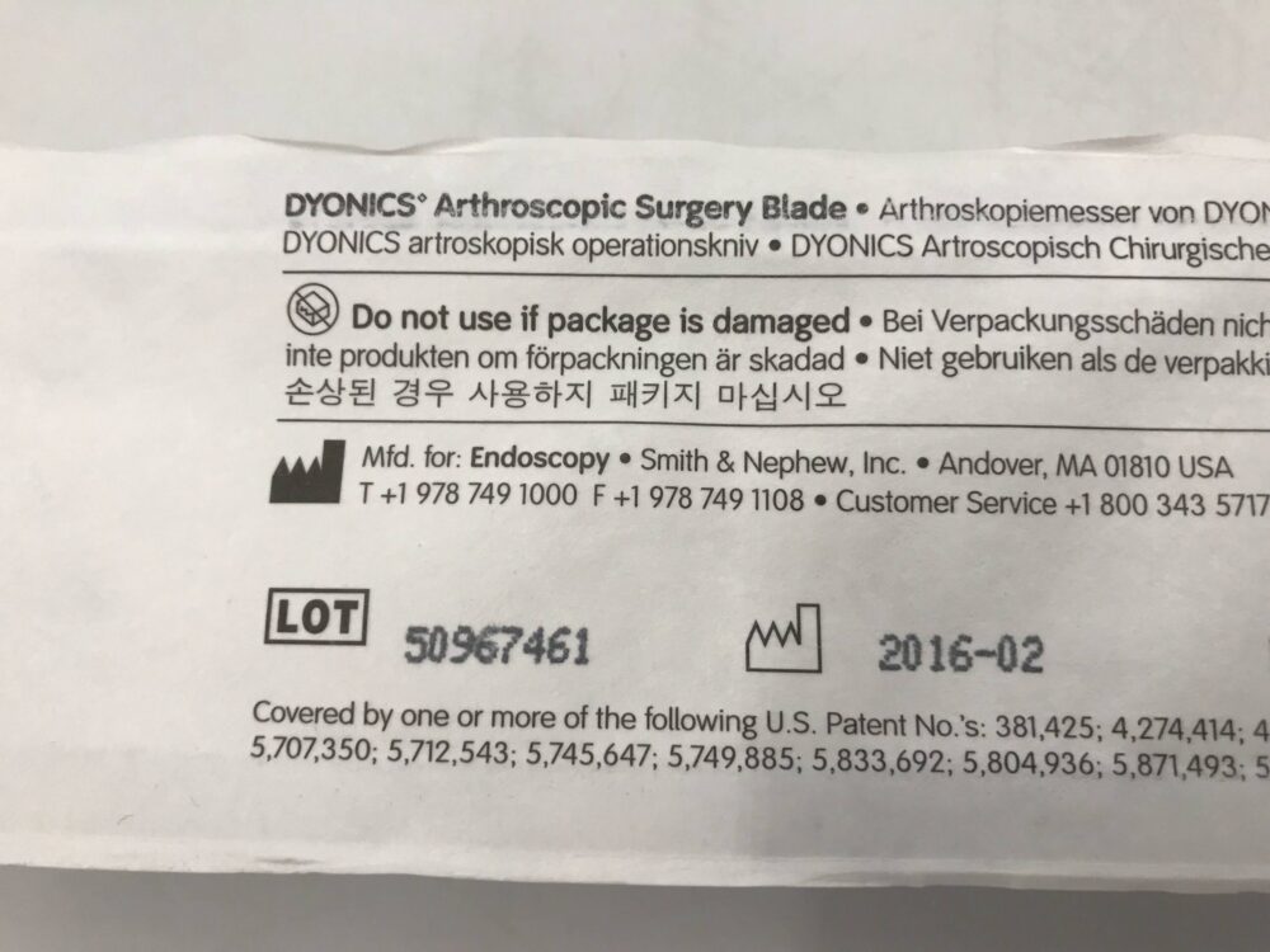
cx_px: 635
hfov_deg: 63.4
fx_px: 1027
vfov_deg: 49.7
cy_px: 476
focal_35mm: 28
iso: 20
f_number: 1.8
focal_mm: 3.99
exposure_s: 1/40
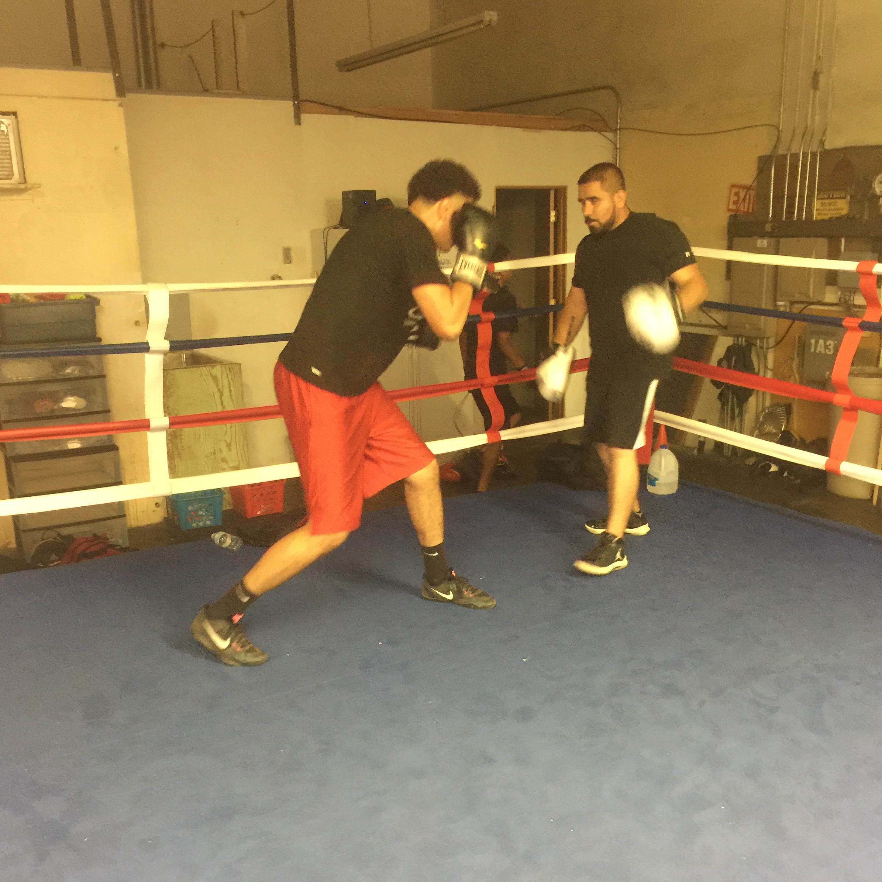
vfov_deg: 47.0
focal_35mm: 35
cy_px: 518
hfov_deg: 47.2
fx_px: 1009
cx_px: 444
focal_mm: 4.15
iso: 100
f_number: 2.2
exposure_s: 1/4
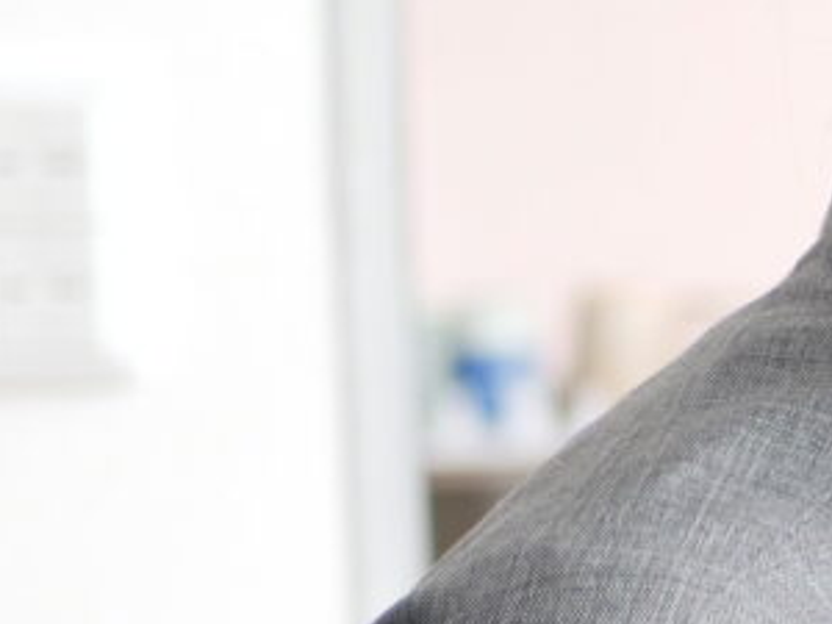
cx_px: 1991
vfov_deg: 5.8
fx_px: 6153
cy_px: 455
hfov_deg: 7.3
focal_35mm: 256
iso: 200
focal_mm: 25
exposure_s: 1/160
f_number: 1.7
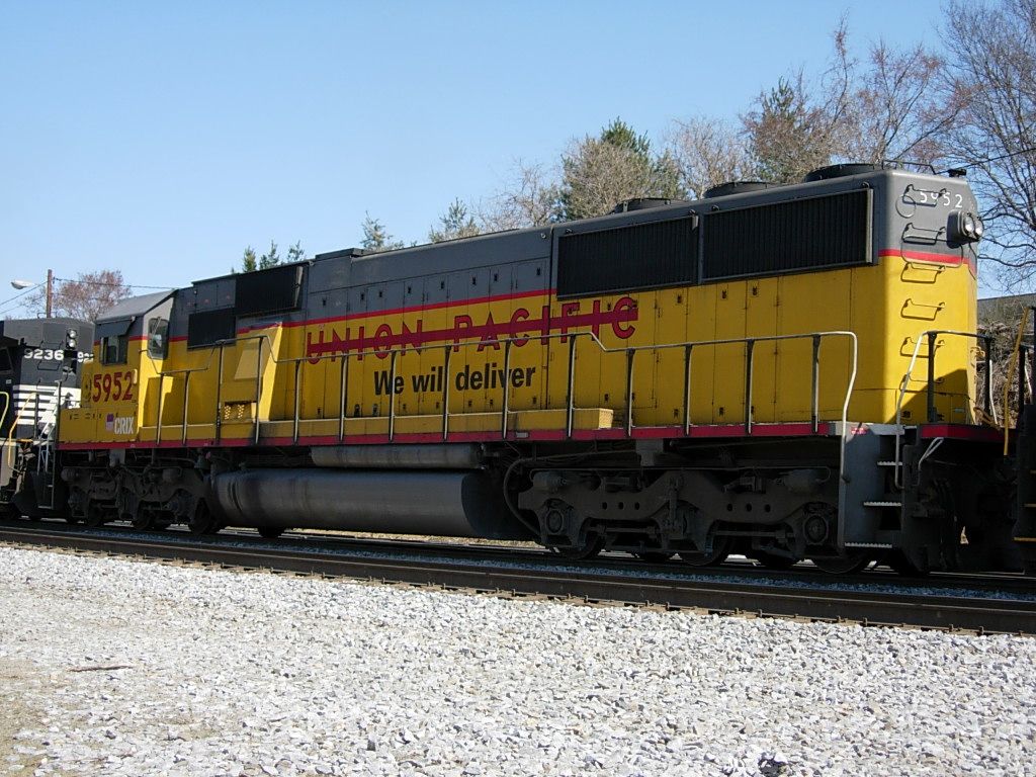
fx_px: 1526
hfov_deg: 37.5
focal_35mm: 51
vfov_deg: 28.6
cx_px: 518
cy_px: 388
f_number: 3.2
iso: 64
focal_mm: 10.6
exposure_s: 1/861
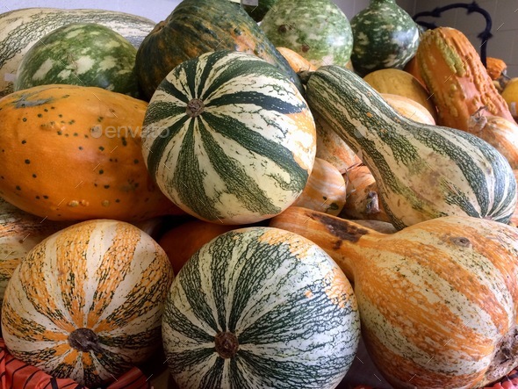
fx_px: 434
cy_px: 194
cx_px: 259
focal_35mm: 29
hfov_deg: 61.6
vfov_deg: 48.3
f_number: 2.2
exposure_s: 1/30
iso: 50
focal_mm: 4.15
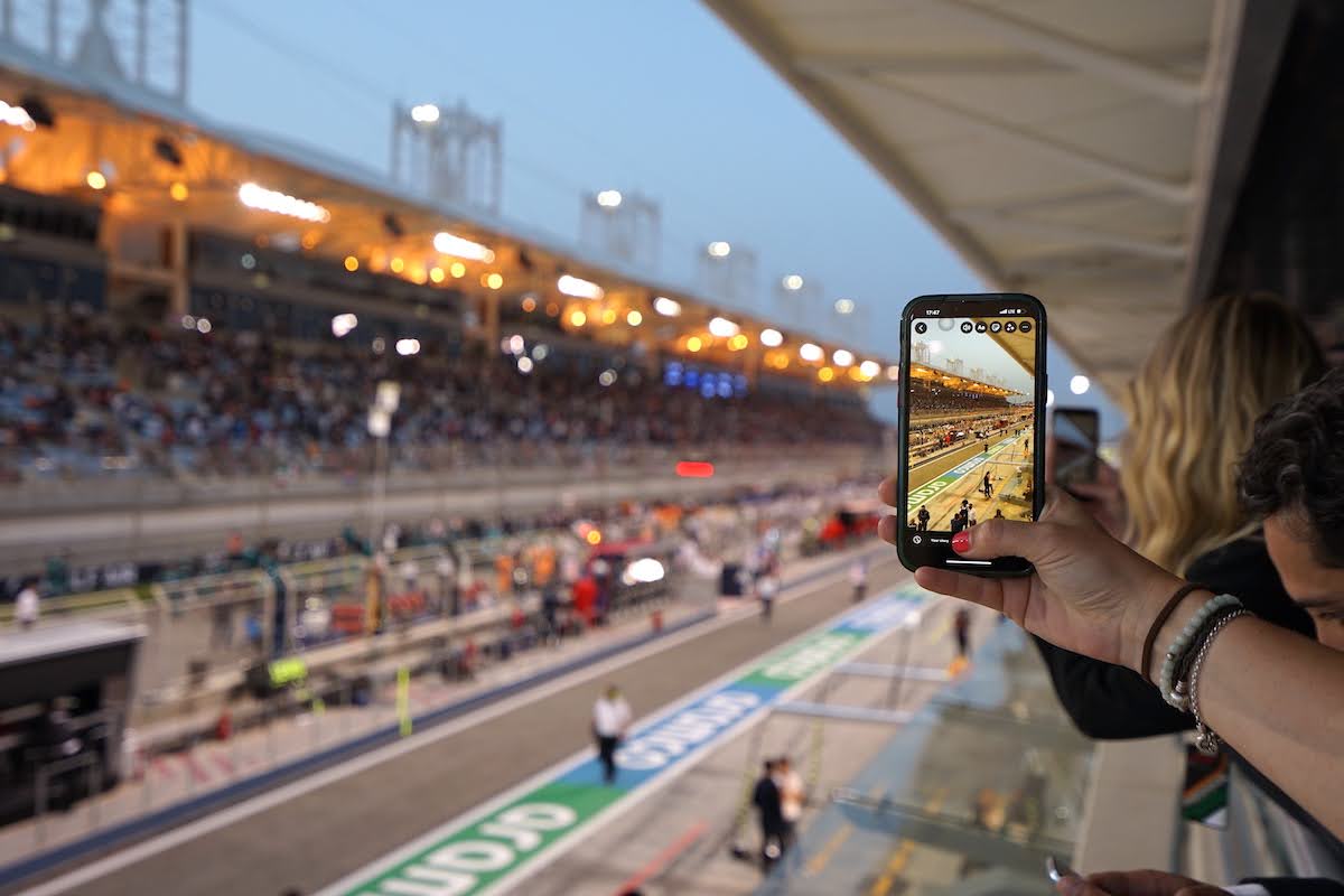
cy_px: 448
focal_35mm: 35
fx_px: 1307
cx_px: 672
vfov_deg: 37.9
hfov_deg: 54.4
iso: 250
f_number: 4
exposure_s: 1/160
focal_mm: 35
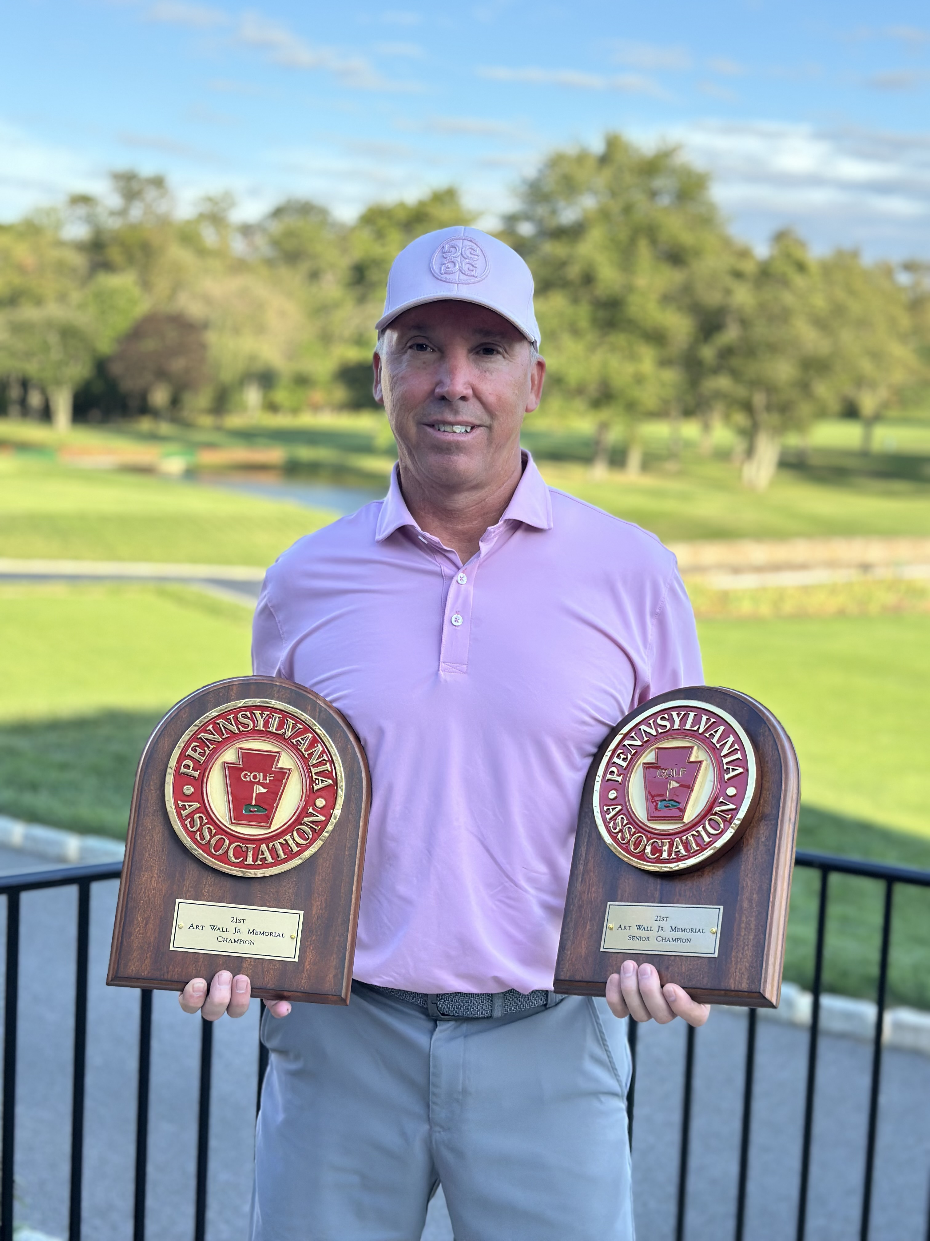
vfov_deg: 39.7
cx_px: 465
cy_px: 620
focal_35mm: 48
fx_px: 1719
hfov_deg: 30.3
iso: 80
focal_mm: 6.86
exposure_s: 1/1050
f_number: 1.78
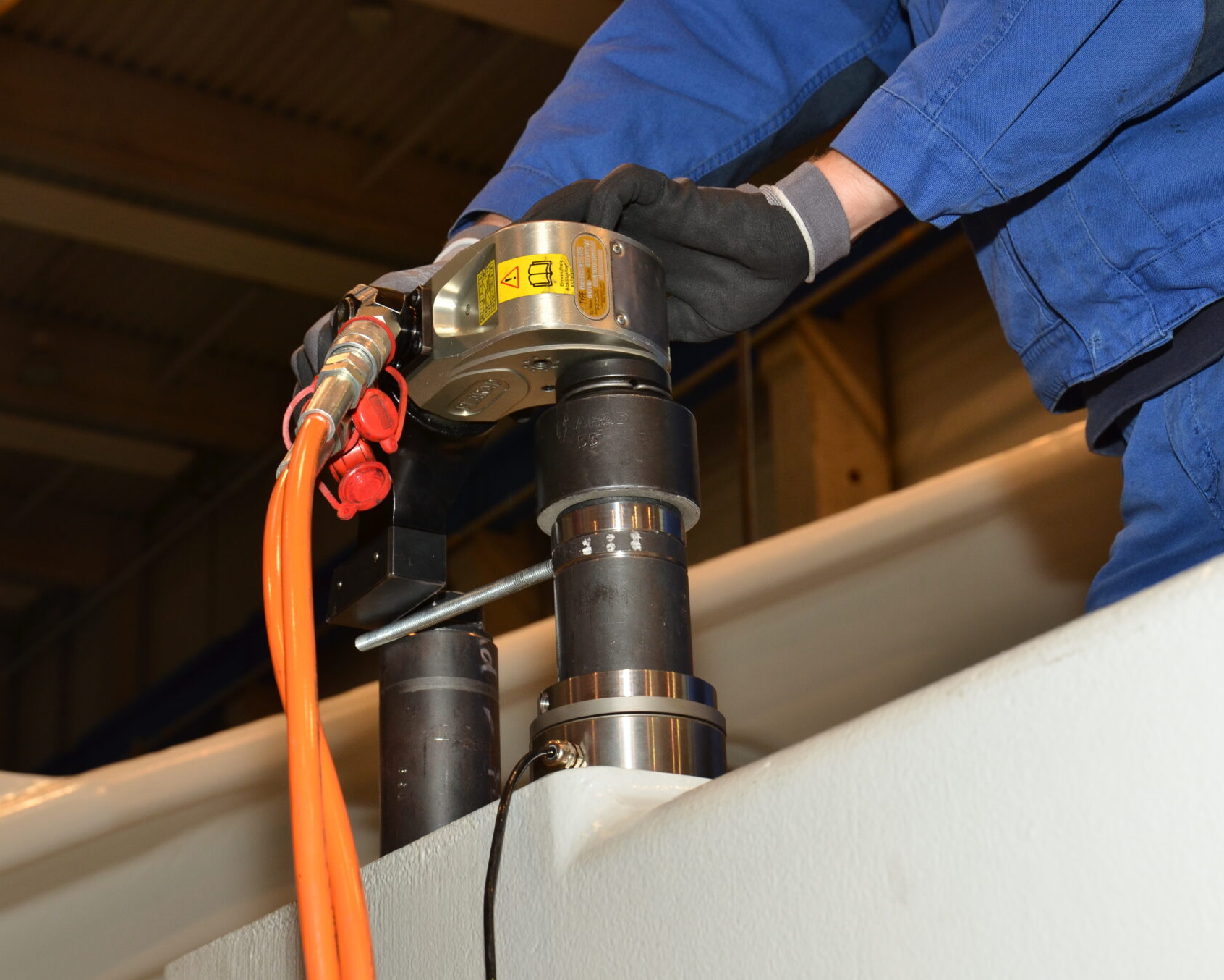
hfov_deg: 27.9
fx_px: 2464
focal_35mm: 68
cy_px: 490
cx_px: 580
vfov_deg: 22.5
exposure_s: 1/60
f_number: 5.6
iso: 400
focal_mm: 40
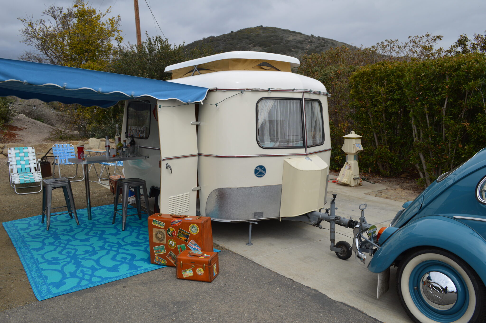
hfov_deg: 67.4
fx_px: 364
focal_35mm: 27
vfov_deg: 47.9
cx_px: 243
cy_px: 162
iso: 100
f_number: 9
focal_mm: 18
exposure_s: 1/320
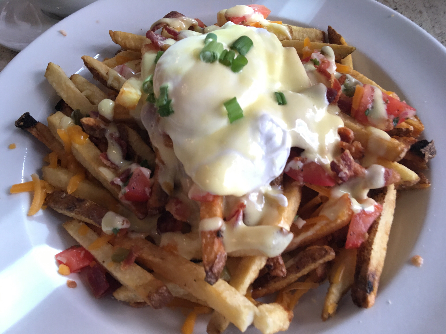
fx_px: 374
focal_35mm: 29
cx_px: 223
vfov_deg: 48.2
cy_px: 167
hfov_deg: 61.7
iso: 50
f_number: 2.2
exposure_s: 1/15
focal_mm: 4.15
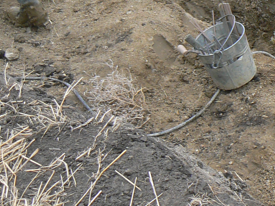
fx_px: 953
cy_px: 28
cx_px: 394
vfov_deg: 12.3
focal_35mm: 120
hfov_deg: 15.3
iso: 80
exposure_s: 1/100
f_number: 4.5
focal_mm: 6
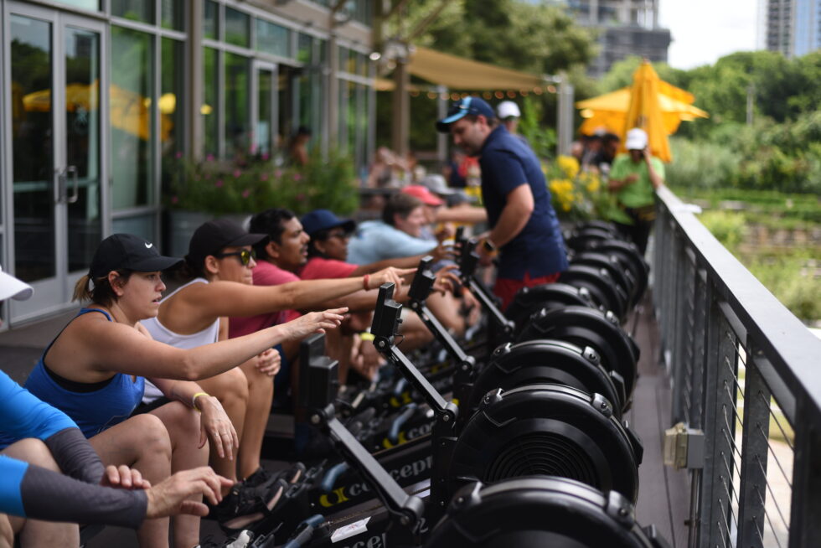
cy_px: 274
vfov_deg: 27.0
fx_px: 1141
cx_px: 410
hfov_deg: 39.6
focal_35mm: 50
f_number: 1.8
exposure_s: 1/4000
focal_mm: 50
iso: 200
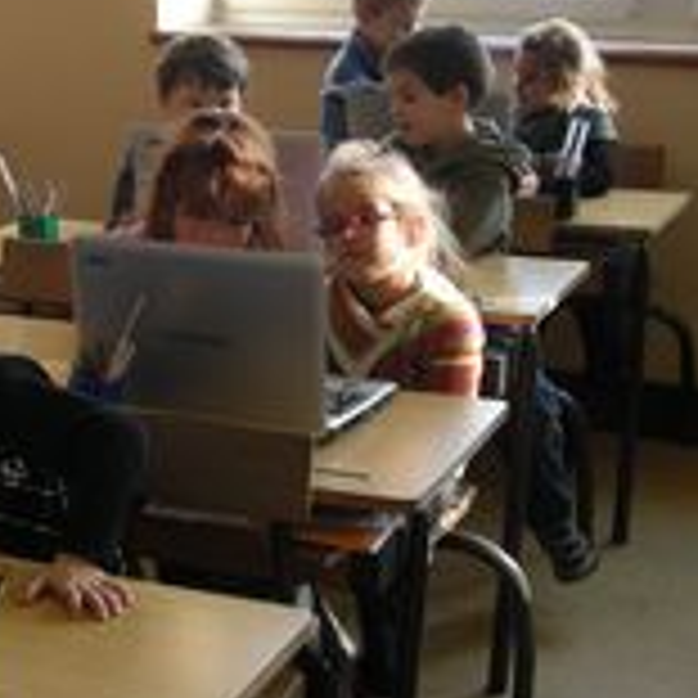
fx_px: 1688
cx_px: 99
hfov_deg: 22.9
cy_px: 304
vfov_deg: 23.3
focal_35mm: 74
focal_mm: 7.9
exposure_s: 1/60.1
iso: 87
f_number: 2.8
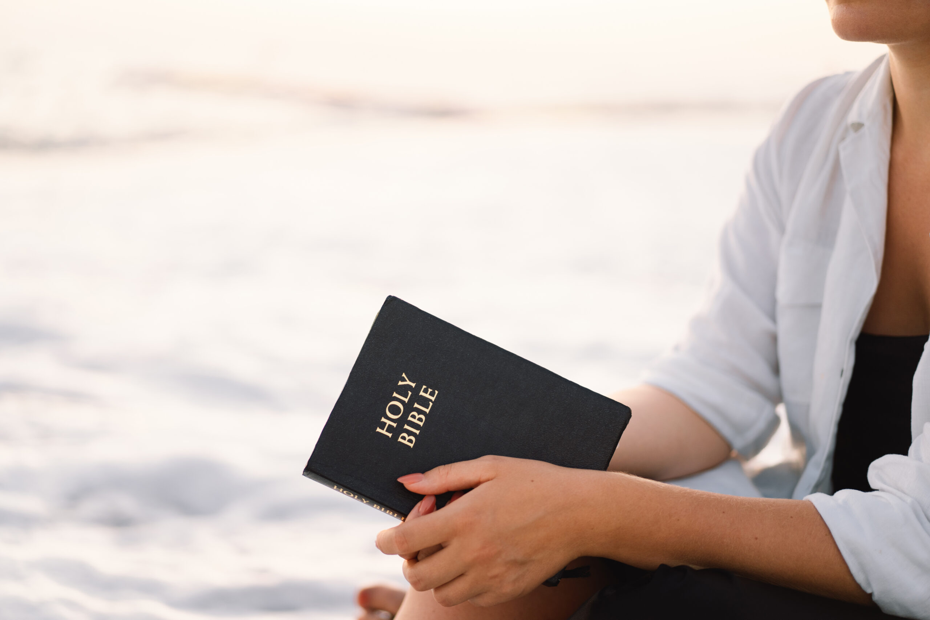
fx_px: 1421
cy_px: 310
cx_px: 465
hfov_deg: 36.2
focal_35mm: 55
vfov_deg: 24.6
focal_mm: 55
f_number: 1.8
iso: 250
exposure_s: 1/200
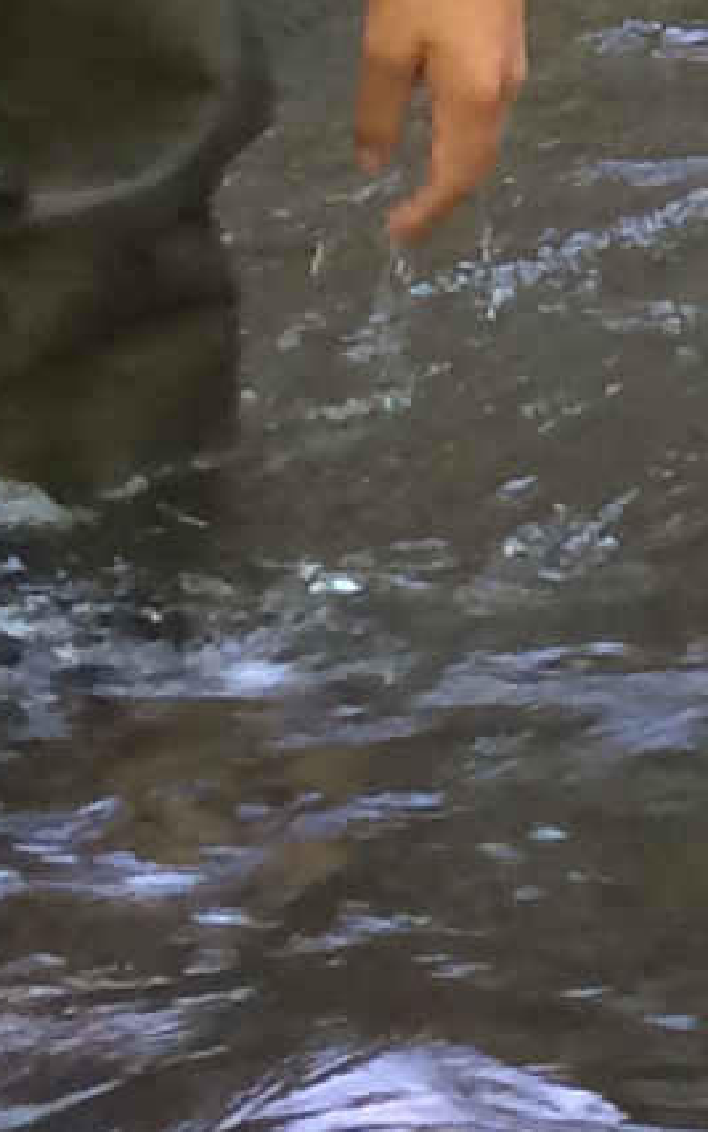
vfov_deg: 8.4
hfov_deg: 5.1
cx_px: 2575
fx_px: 7253
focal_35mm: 235
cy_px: -1172
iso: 50
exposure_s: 1/30
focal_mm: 4.15
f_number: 2.2
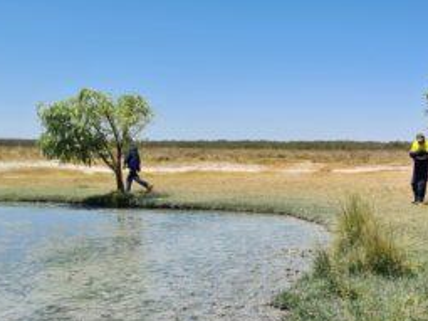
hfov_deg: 35.0
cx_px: 398
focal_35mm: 51
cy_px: 201
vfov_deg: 28.4
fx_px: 630
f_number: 1.8
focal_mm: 5.4
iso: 50
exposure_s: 1/2816
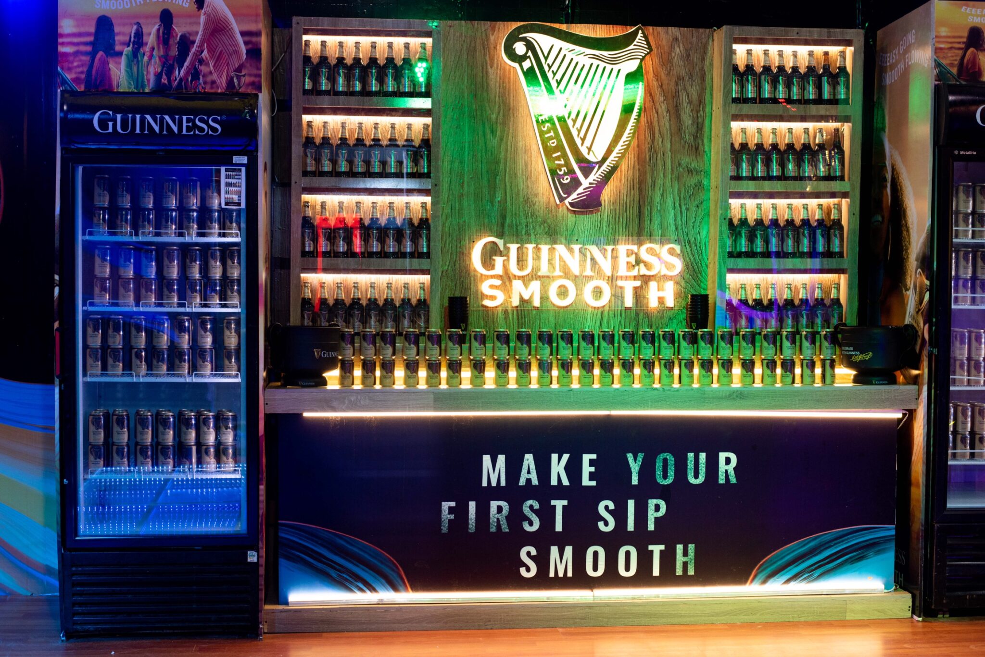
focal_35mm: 50
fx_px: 1368
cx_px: 492
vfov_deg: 27.0
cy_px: 328
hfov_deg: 39.6
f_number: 4
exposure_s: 1/250
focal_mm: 50
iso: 400
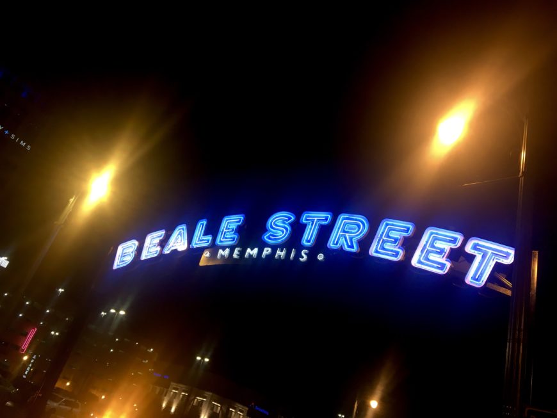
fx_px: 467
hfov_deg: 61.6
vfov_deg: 48.2
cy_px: 209
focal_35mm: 29
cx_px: 278
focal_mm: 4.15
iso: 50
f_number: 2.2
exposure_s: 1/30
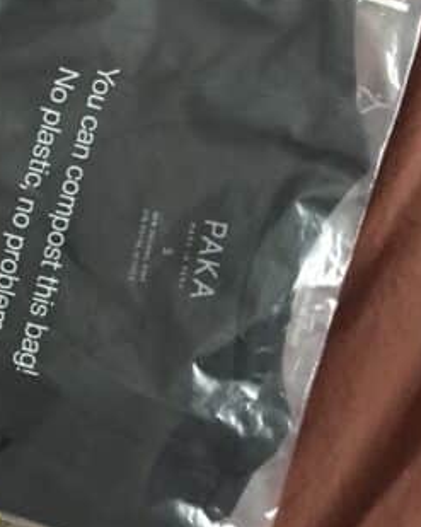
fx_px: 1060
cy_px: 261
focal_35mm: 68
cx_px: -162
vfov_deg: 27.9
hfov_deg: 20.1
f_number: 1.8
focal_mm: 3.99
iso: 200
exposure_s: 1/4
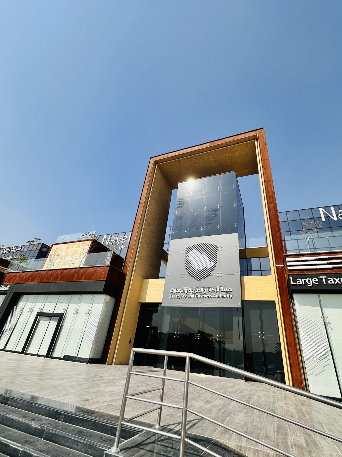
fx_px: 211
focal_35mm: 16
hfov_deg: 78.0
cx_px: 184
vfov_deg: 94.5
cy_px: 231
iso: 50
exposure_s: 1/2353
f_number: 2.2
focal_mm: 2.22
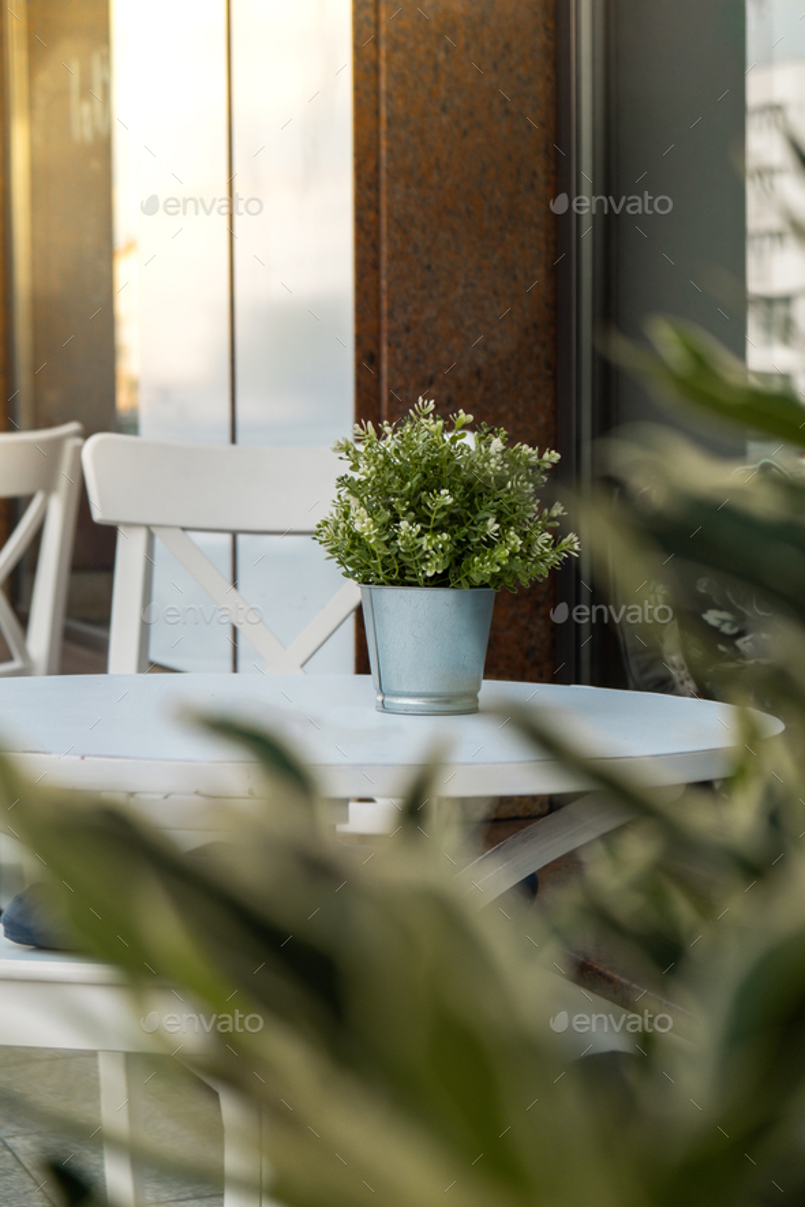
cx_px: 402
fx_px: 2314
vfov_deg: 29.2
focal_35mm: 69
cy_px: 604
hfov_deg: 19.7
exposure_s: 1/680
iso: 320
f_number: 4
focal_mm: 46.3
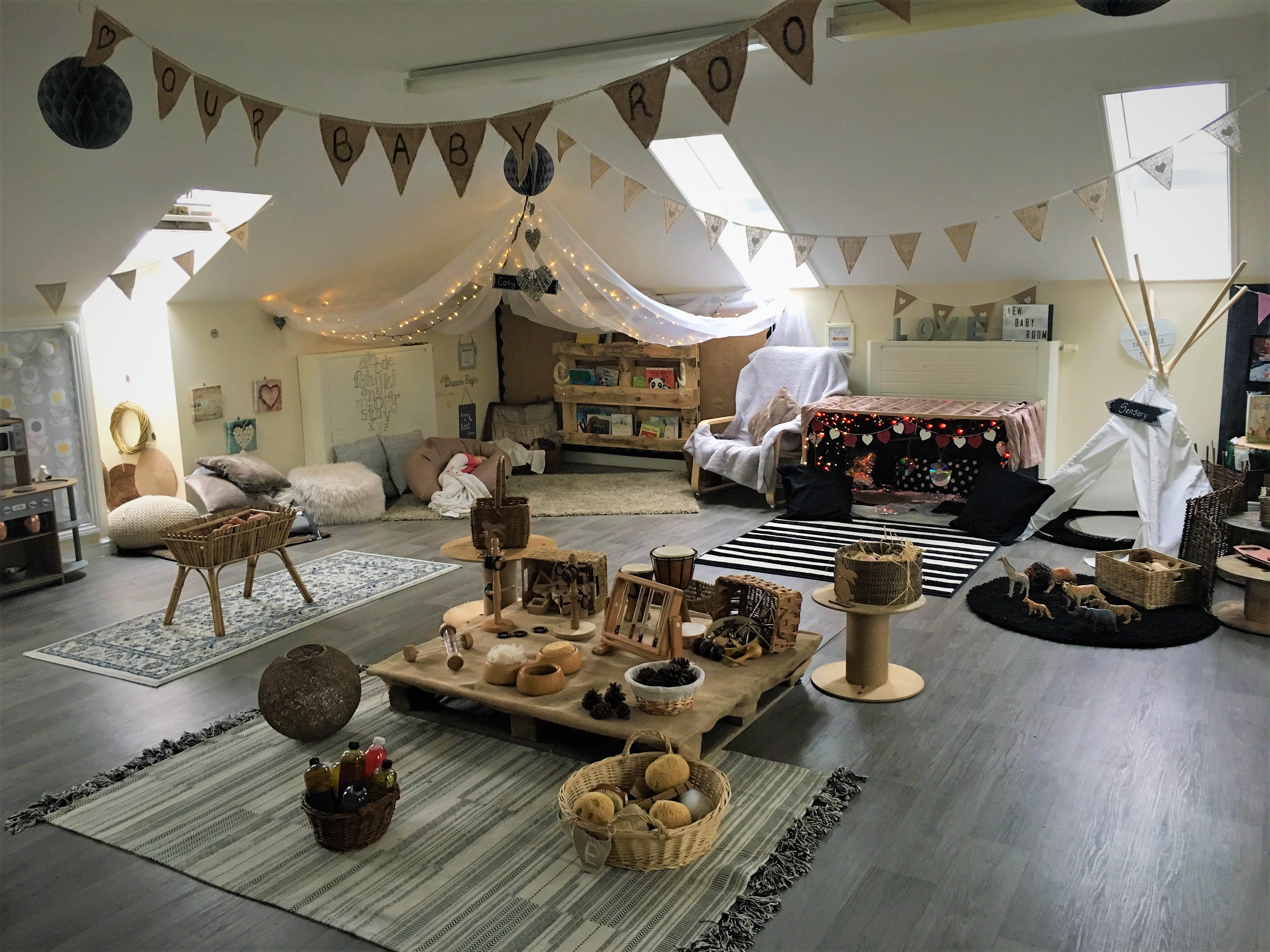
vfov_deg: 48.2
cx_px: 635
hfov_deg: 61.7
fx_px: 1064
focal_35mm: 29
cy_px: 476
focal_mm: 4.15
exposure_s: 1/33
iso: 160
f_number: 2.2
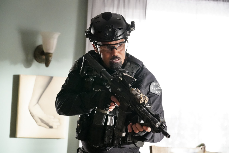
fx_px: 725
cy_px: 76
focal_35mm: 114
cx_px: 114
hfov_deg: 17.9
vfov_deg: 12.0
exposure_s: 1/200
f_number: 5.6
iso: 20000
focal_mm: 114
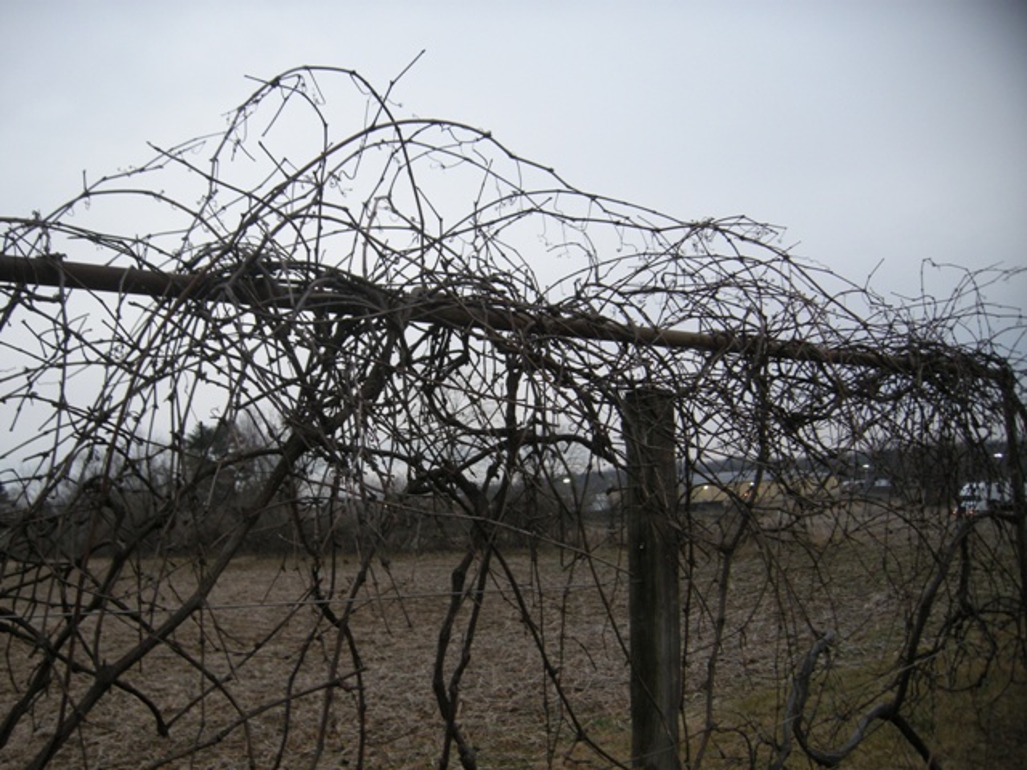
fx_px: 1038
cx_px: 514
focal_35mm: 35
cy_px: 385
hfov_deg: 52.6
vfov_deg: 40.7
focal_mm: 7.5
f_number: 2.7
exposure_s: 1/63.7
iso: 161
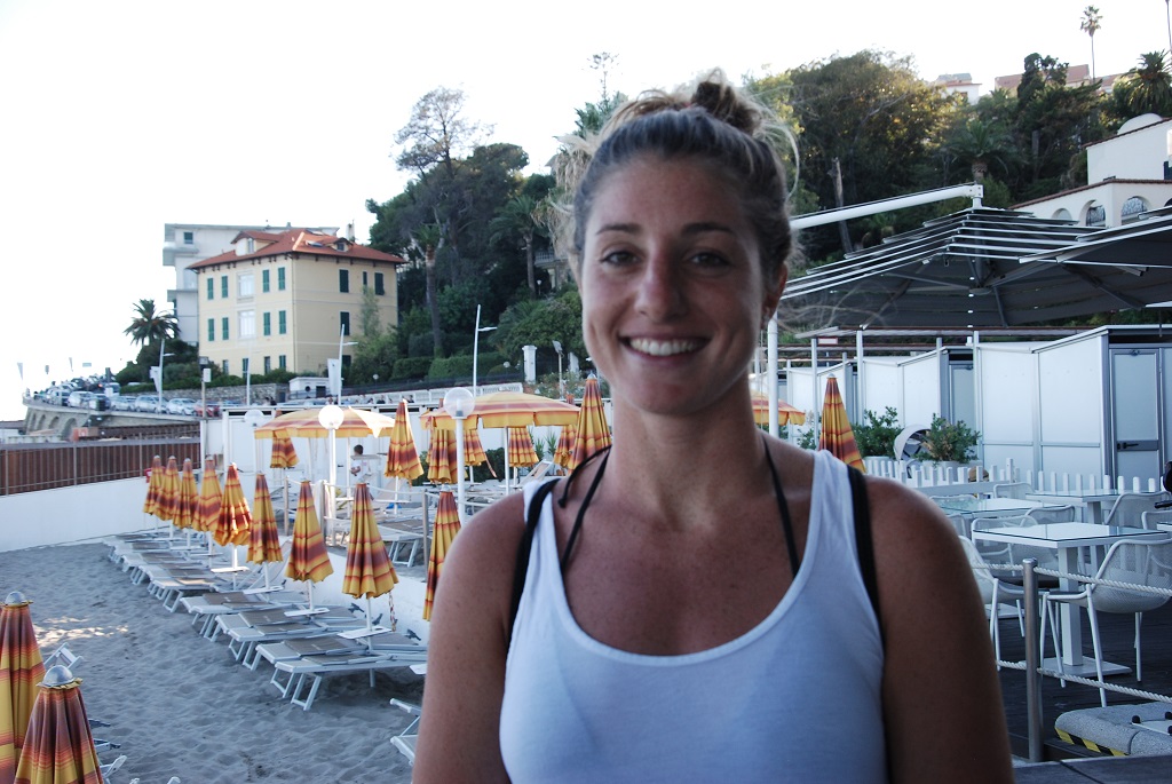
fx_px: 1271
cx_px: 586
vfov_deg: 34.3
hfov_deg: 49.5
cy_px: 392
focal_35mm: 39
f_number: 6.3
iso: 250
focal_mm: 26
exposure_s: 1/160
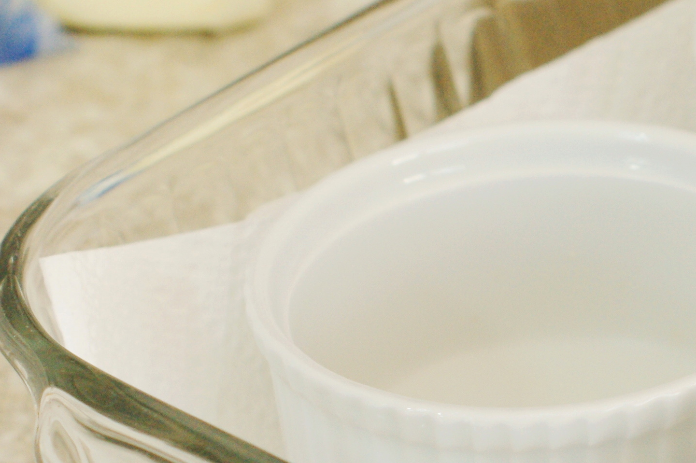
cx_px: 1064
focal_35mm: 239
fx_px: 4618
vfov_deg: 5.7
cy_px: 408
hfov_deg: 8.4
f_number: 4
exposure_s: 1/125
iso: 400
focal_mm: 50
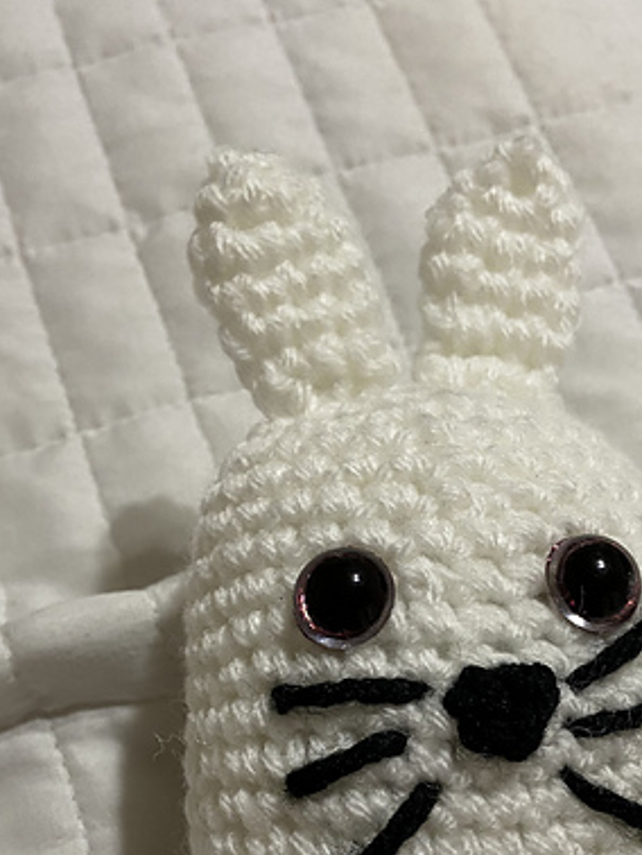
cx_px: 344
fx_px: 1087
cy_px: 654
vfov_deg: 41.5
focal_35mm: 44
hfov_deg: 32.9
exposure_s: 1/60
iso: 250
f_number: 1.8
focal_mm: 4.25
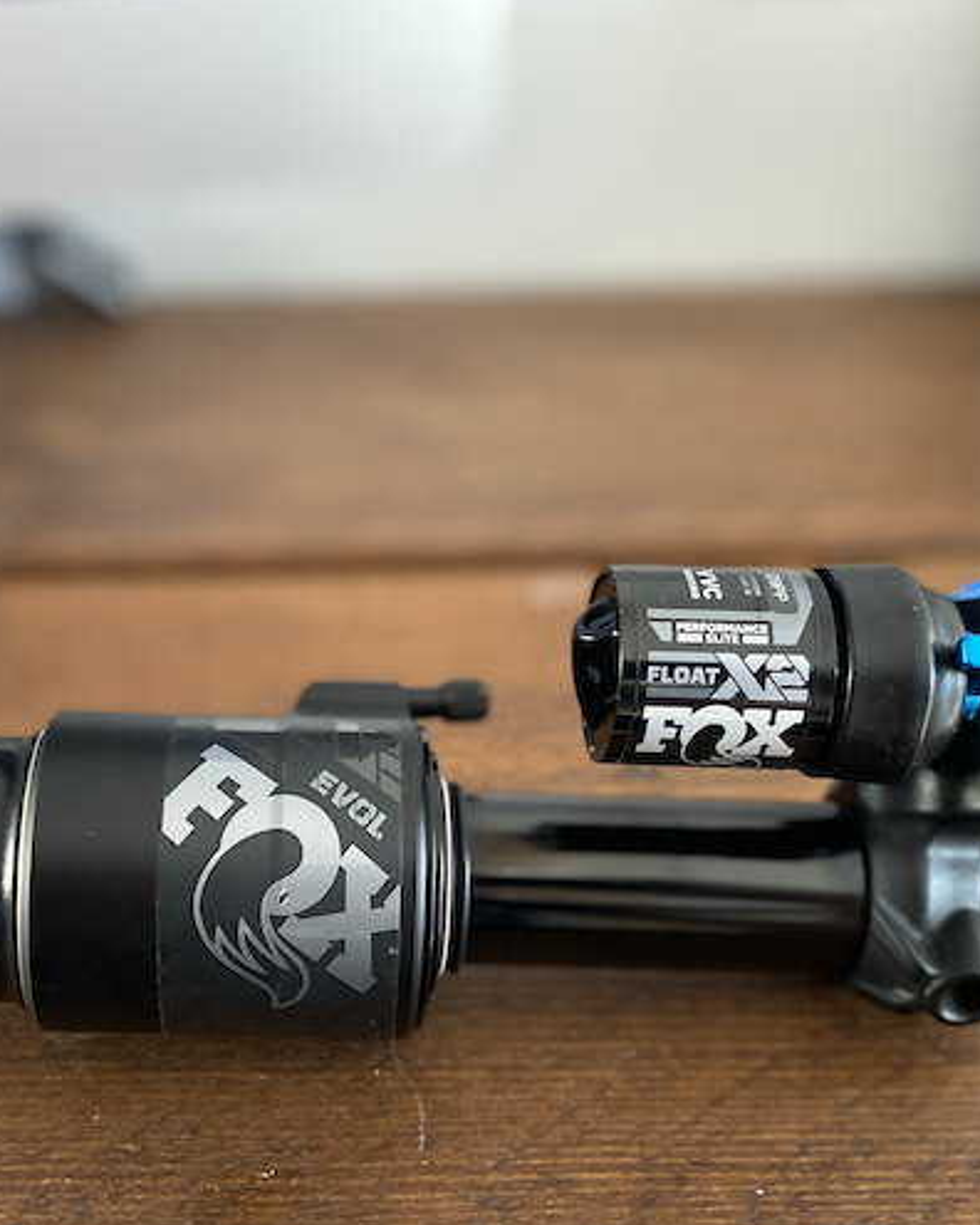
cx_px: 379
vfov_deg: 44.6
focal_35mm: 41
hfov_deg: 36.3
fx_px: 1486
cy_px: 713
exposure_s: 1/60
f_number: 1.8
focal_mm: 4.25
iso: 160
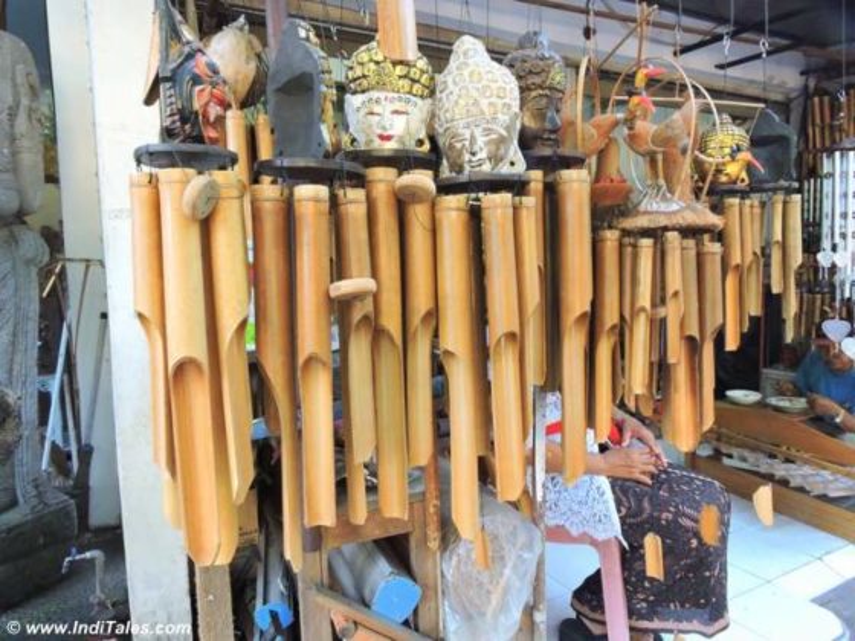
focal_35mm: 24
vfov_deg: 56.8
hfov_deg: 71.6
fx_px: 593
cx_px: 428
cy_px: 320
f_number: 4.2
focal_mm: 4.3
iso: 400
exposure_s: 1/15
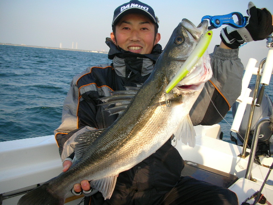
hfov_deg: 52.6
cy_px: 102
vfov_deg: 40.7
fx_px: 276
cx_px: 136
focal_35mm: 35
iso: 50
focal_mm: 5.8
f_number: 8.5
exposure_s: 1/70.7
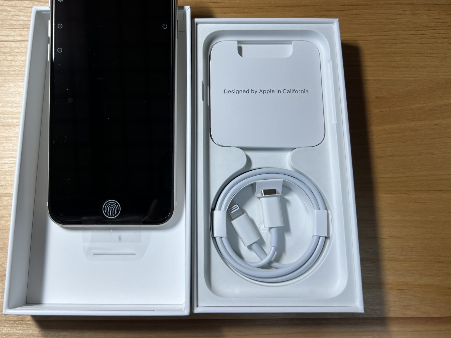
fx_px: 417
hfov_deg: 56.5
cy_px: 148
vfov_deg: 44.1
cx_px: 188
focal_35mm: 32
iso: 32
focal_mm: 5.7
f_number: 1.5
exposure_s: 1/120
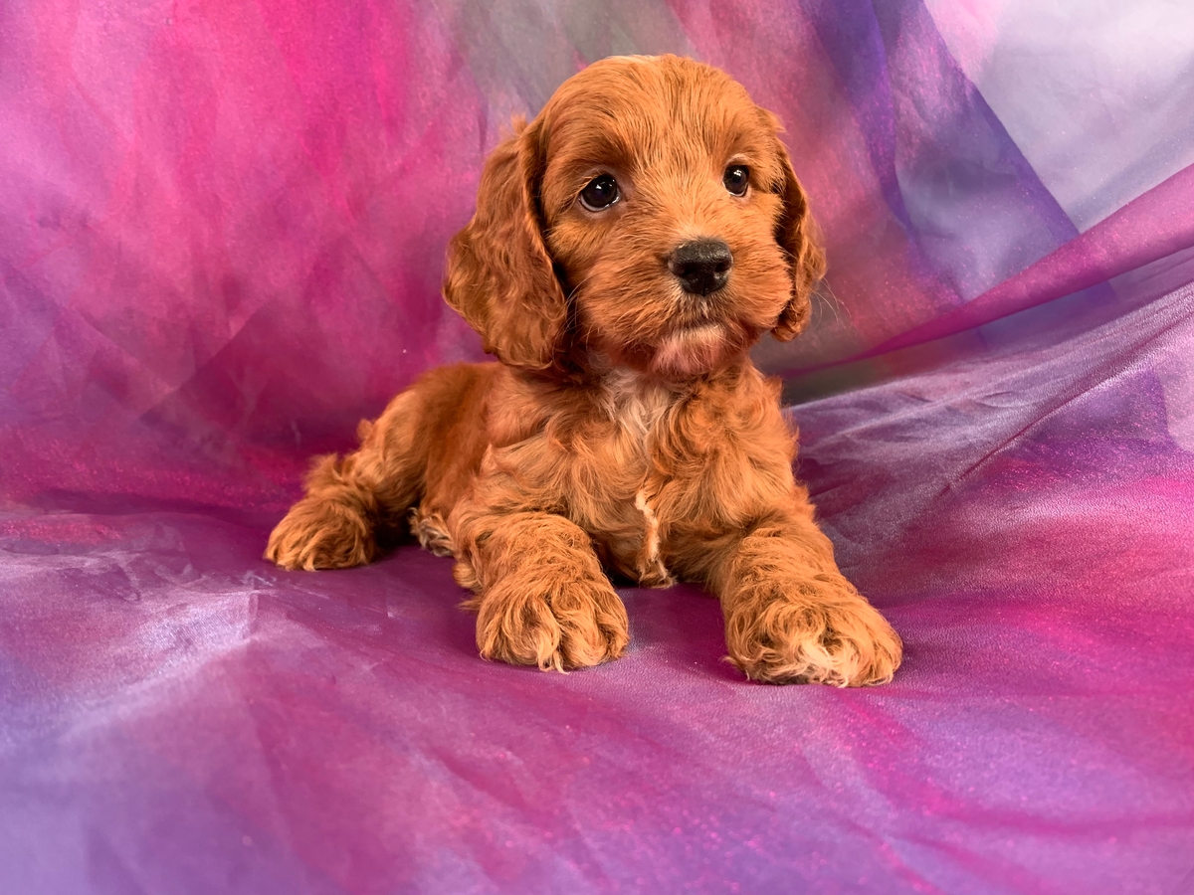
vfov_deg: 53.1
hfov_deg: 67.3
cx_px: 597
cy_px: 448
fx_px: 897
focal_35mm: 26
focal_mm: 4.25
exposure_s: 1/60
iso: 125
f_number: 1.8
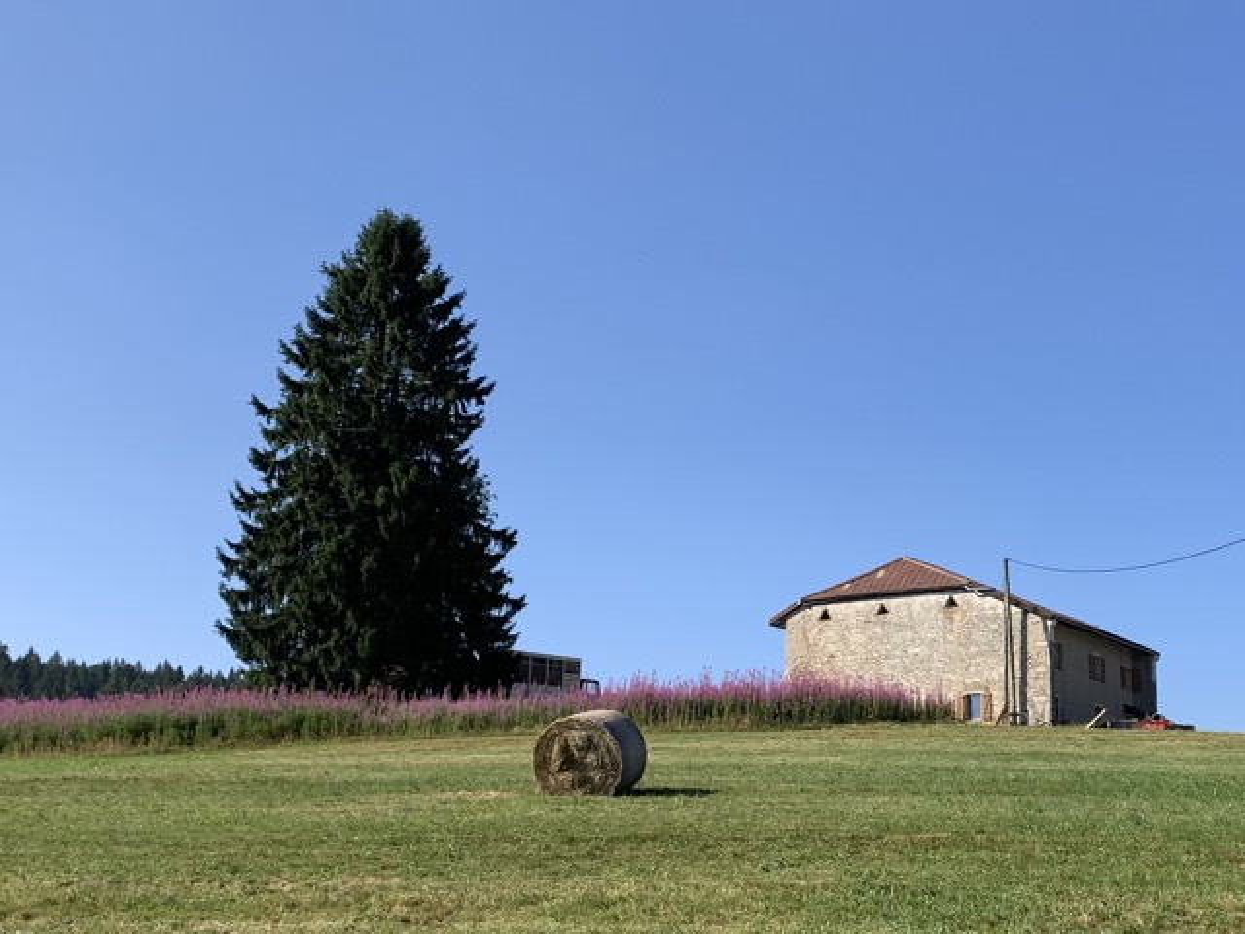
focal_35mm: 26
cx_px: 622
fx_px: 935
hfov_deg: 67.3
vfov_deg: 53.1
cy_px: 467
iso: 25
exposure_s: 1/1779
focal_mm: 4.25
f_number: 1.8
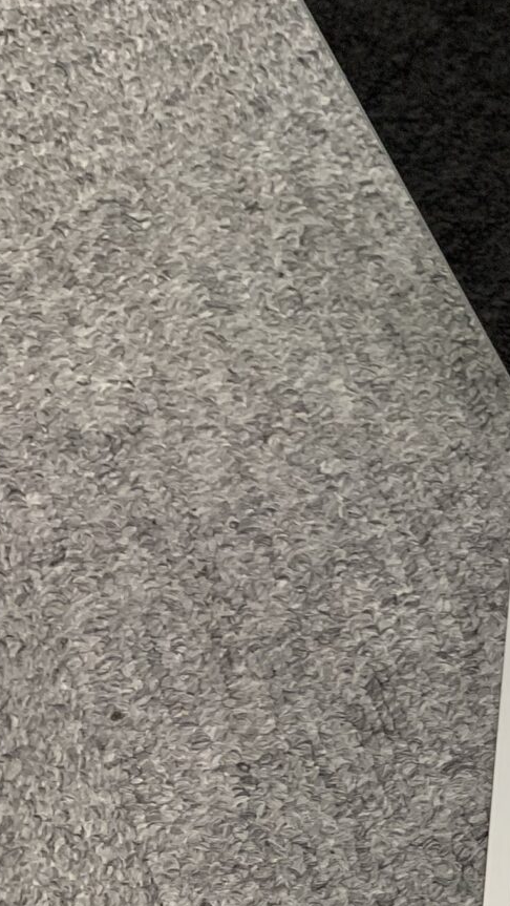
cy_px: 499
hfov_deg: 11.7
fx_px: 2018
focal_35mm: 84
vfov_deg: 25.3
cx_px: 1246
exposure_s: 1/60
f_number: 1.8
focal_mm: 4.25
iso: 80
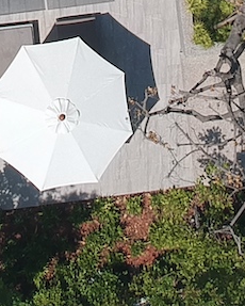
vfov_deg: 10.5
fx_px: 1476
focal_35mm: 163
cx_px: 64
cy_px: -373
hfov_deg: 9.5
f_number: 2.6
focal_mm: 4.49
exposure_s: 1/2000
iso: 100
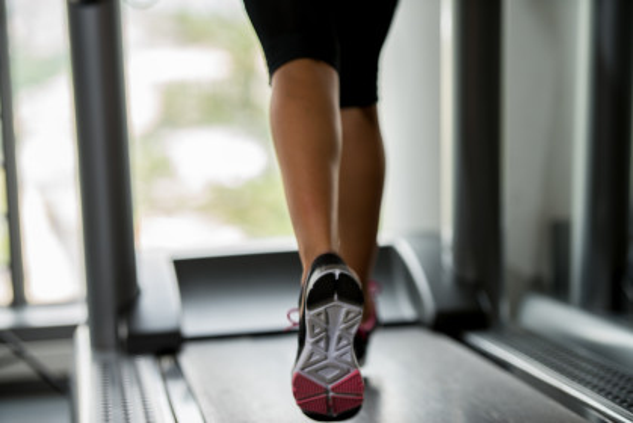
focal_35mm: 120
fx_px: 2111
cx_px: 316
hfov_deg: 17.1
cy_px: 212
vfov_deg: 11.4
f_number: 2.8
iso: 100
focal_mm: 120
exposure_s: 1/125
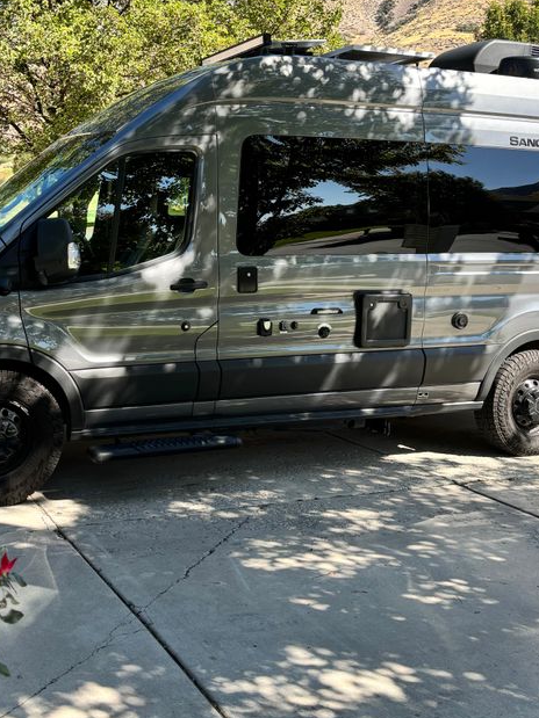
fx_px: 893
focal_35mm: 43
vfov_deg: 43.3
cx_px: 211
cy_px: 242
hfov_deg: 33.5
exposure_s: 1/752
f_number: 1.6
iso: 50
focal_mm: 5.96
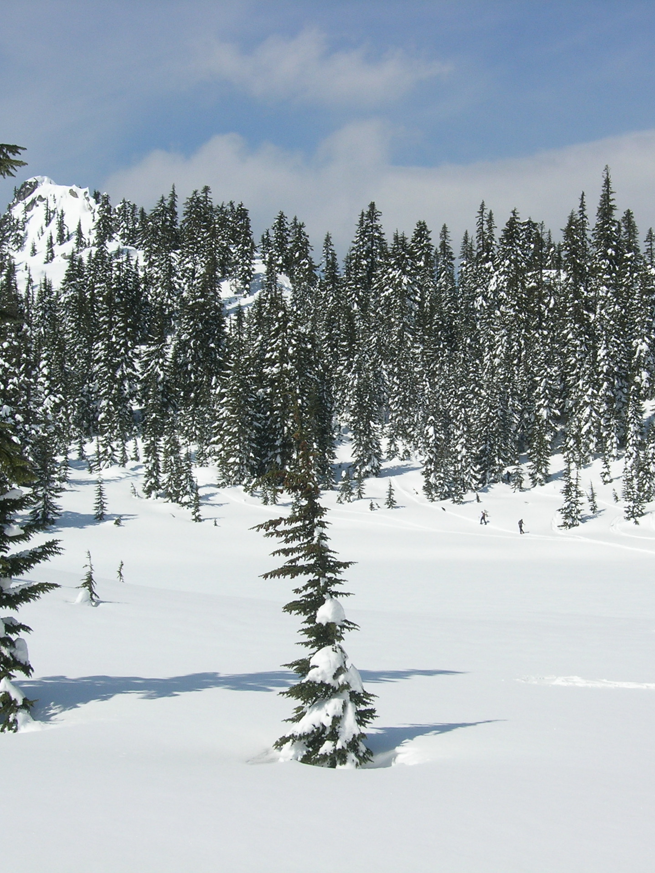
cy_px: 442
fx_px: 1741
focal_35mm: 69
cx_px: 423
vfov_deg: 28.2
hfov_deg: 21.2
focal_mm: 10.6
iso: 64
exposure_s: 1/976
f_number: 5.4
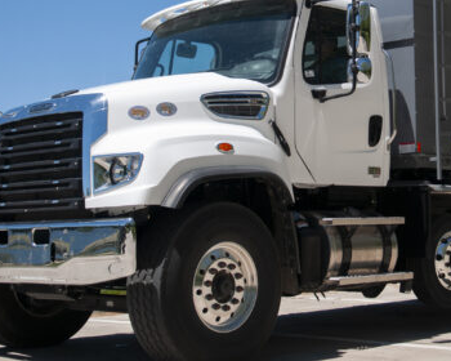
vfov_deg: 21.3
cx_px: 353
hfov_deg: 26.3
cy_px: 71
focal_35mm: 71
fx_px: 948
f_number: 2.8
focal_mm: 23
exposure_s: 1/5000
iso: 250
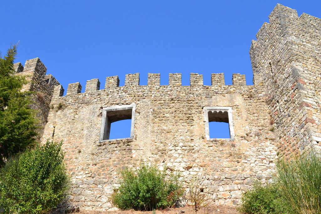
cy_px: 107
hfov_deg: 45.0
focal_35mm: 44
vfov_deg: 30.9
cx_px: 160
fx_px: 388
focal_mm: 29
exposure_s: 1/400
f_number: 11
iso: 400
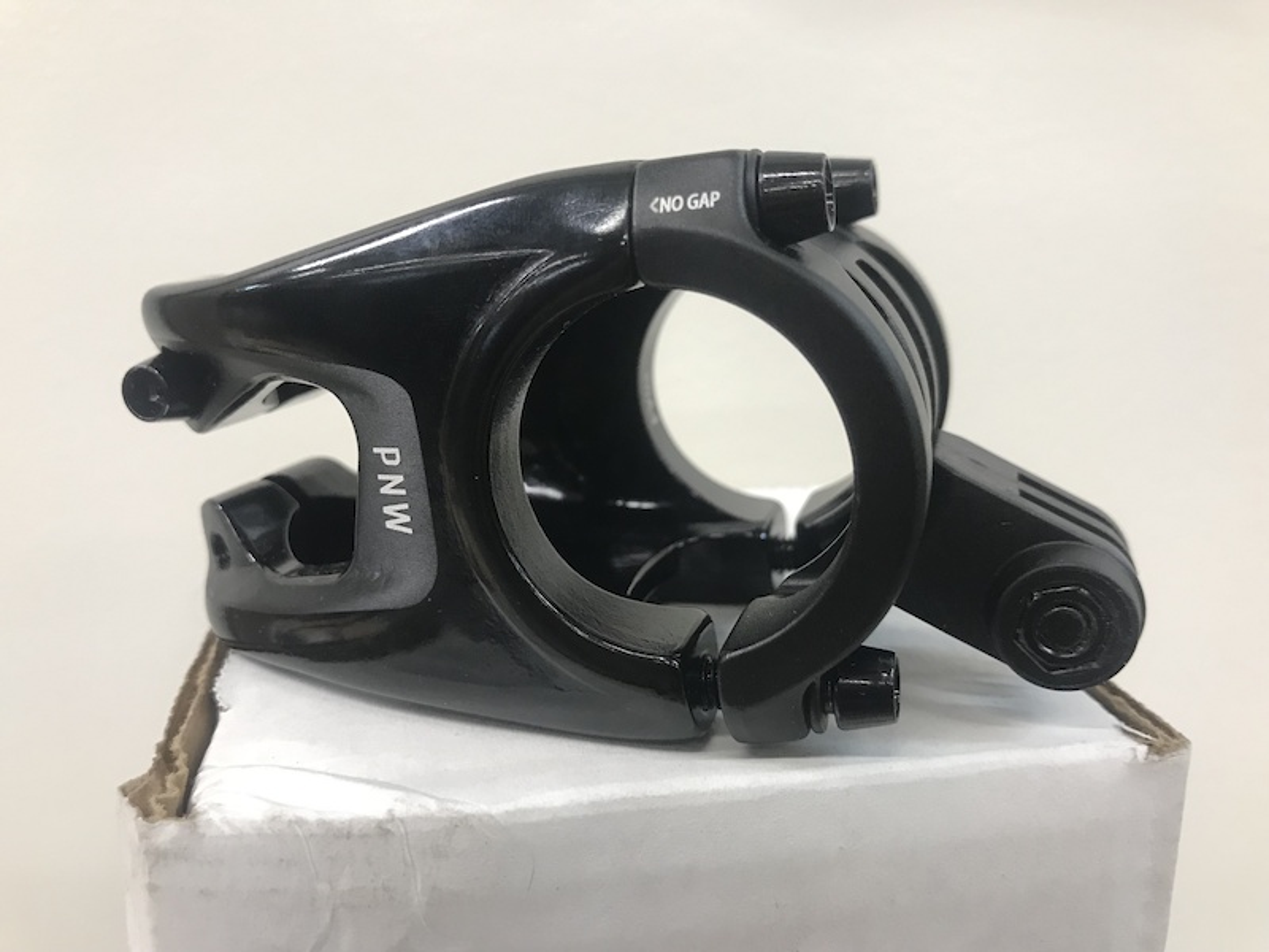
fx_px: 1026
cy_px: 476
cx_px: 634
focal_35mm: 28
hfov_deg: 63.4
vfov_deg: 49.7
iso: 32
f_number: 1.8
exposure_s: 1/30
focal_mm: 3.99
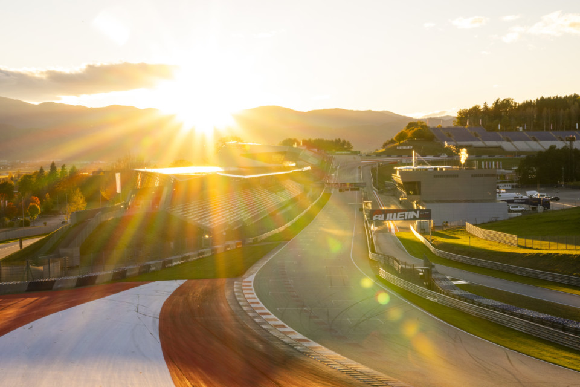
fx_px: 1128
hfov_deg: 28.8
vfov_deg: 19.5
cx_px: 290
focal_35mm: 70
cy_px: 194
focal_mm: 70
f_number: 22
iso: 250
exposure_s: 1/30
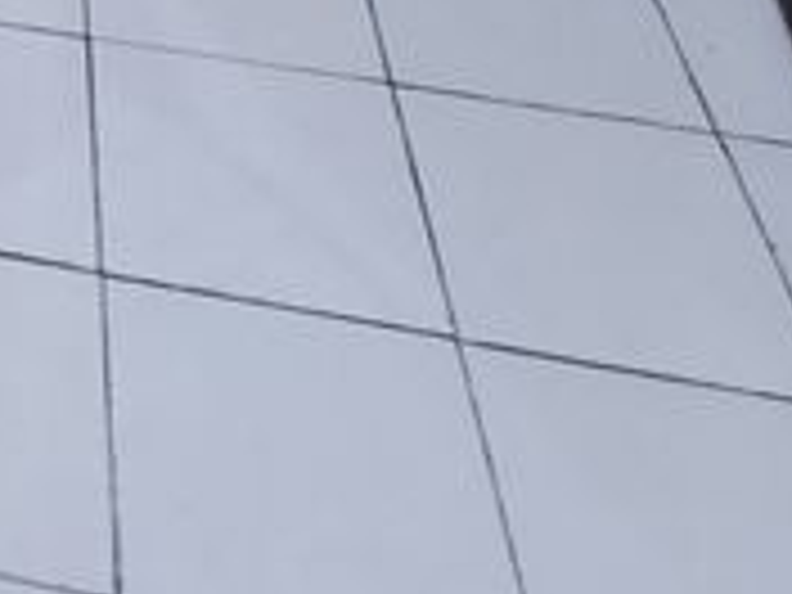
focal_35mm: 74
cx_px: -392
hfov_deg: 21.9
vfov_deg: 13.0
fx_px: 1693
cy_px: -954
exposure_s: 1/25
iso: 250
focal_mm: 1.74
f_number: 2.2
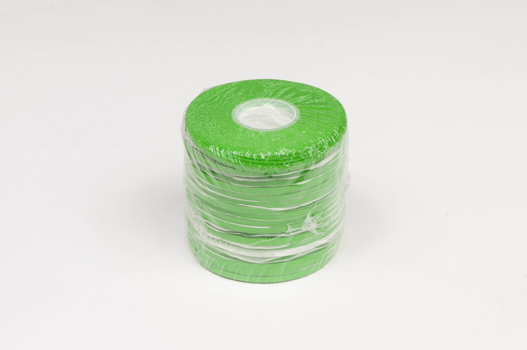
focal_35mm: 82
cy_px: 175
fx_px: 1206
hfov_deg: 24.6
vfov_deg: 16.5
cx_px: 264
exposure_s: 1/80
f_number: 16
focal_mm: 55
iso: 200
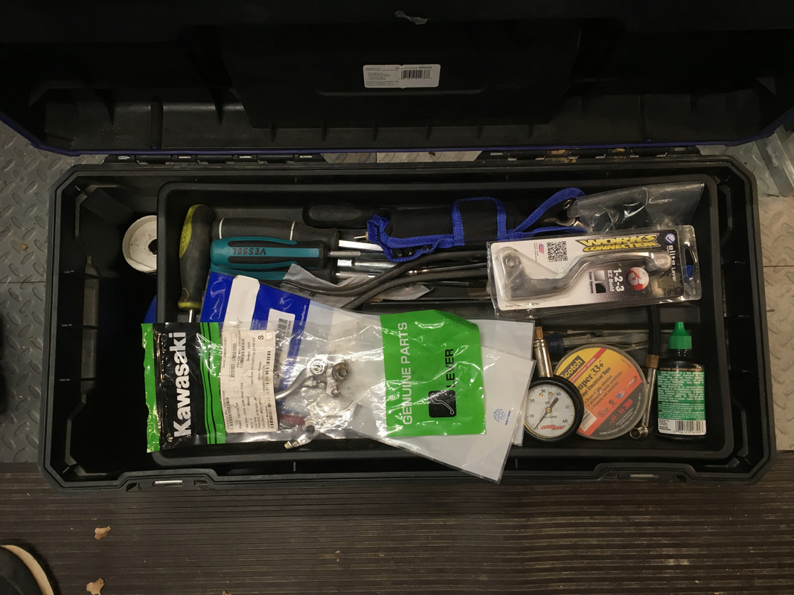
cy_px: 298
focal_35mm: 29
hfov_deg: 61.7
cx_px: 397
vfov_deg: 48.2
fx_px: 665
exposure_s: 1/30
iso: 64
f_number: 2.2
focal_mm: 4.15
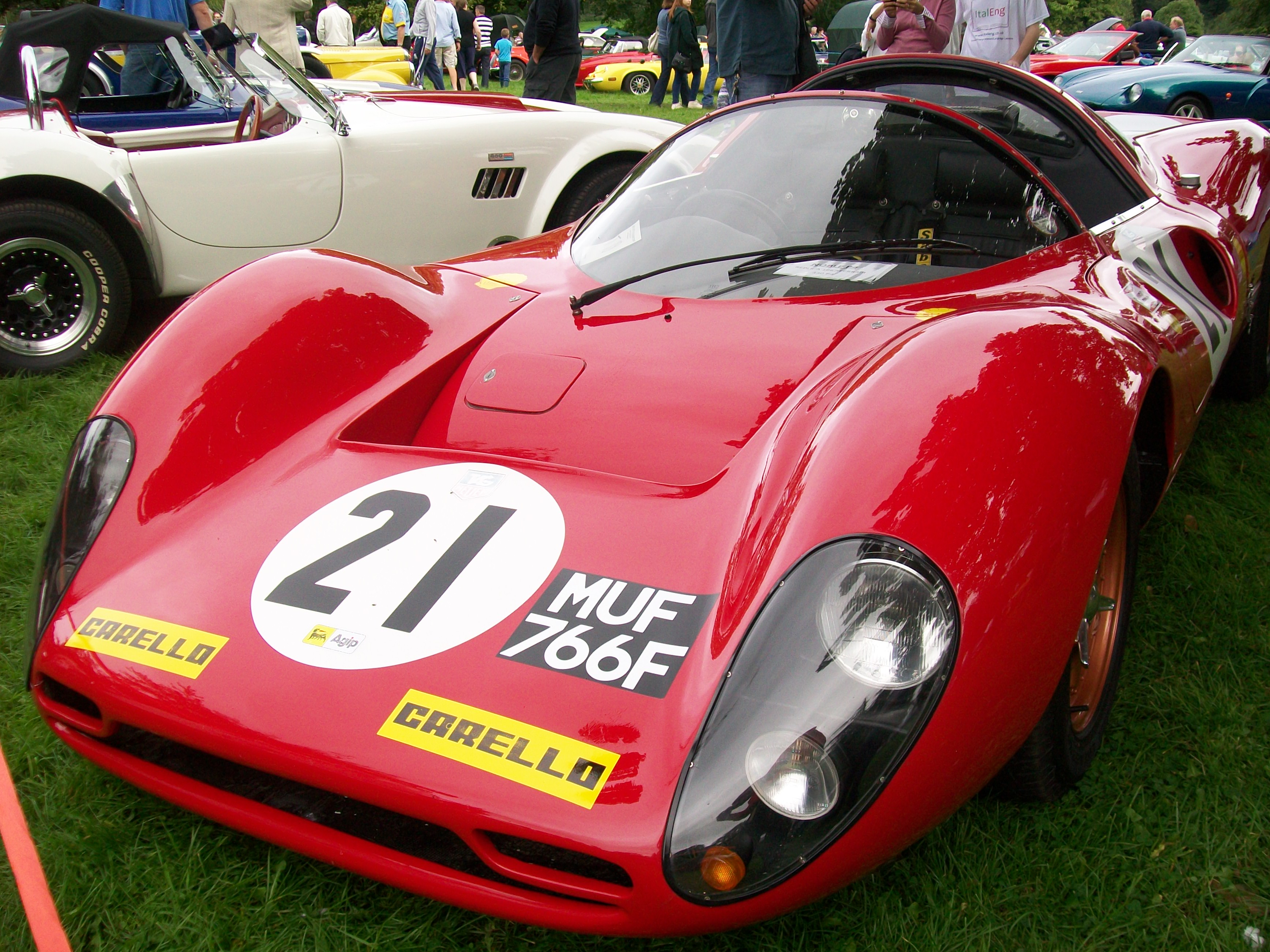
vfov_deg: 39.7
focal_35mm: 36
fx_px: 1321
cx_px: 635
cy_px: 476
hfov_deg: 51.4
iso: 64
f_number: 2.7
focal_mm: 6
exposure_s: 1/200
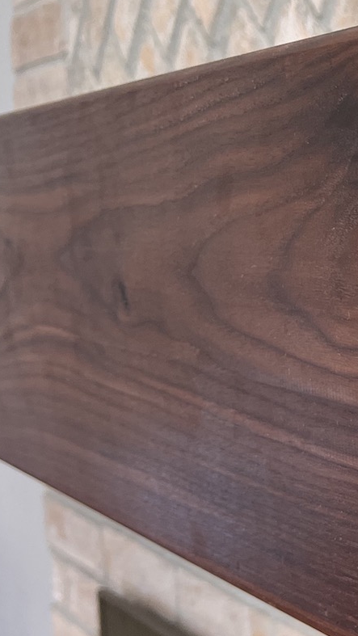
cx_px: 797
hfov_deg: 13.4
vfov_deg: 29.3
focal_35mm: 72
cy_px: 365
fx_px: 1214
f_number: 1.5
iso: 80
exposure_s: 1/121
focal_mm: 5.7
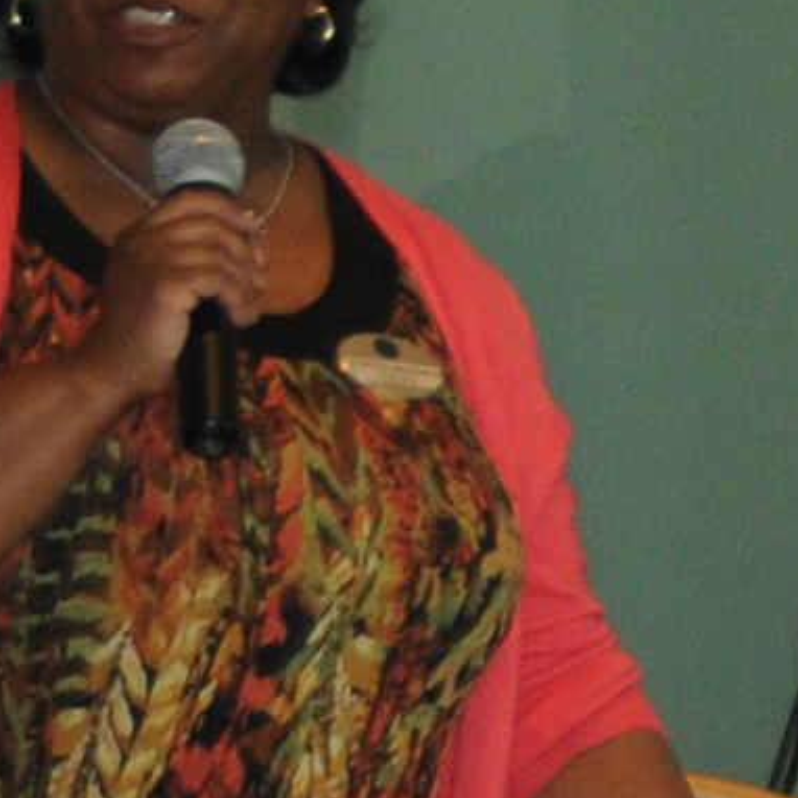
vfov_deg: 2.4
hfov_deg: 2.4
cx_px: 2091
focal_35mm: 715
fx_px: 18648
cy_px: 948
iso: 400
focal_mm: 50
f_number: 4.8
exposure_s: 1/200
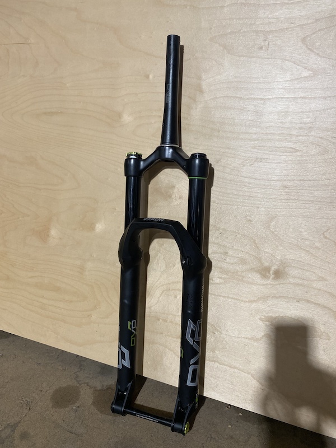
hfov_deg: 53.1
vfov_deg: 67.3
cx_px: 168
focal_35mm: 26
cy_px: 224
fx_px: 336
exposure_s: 1/100
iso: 125
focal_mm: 4.25
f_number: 1.8
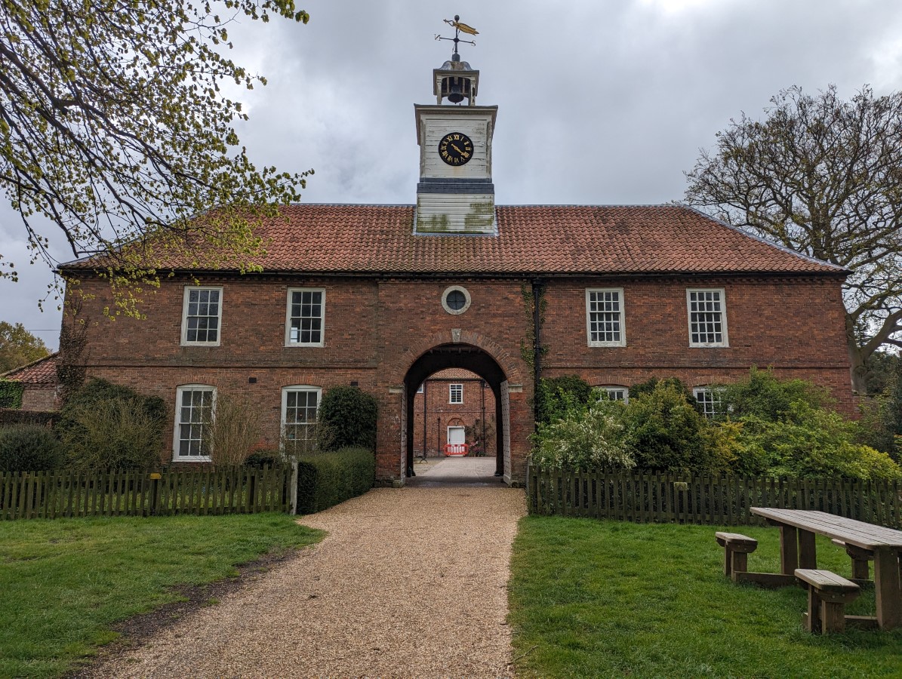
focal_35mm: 24
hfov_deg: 71.5
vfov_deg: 56.9
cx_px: 451
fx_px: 626
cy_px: 340
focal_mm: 6.81
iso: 42
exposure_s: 1/2571
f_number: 1.85
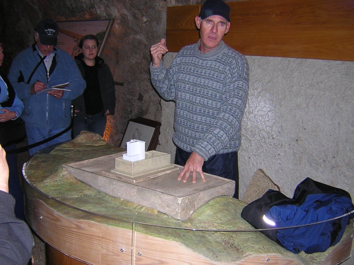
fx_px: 368
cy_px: 132
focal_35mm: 36
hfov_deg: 51.4
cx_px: 177
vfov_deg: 39.7
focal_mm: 4.7
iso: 225
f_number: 2.6
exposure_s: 1/60.1
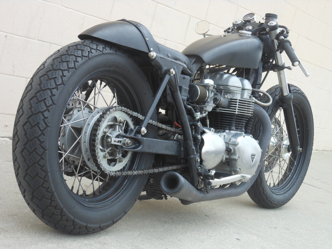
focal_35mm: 66
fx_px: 633
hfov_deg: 29.4
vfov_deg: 22.3
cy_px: 124
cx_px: 166
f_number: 4.3
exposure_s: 1/200
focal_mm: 11.7
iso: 80
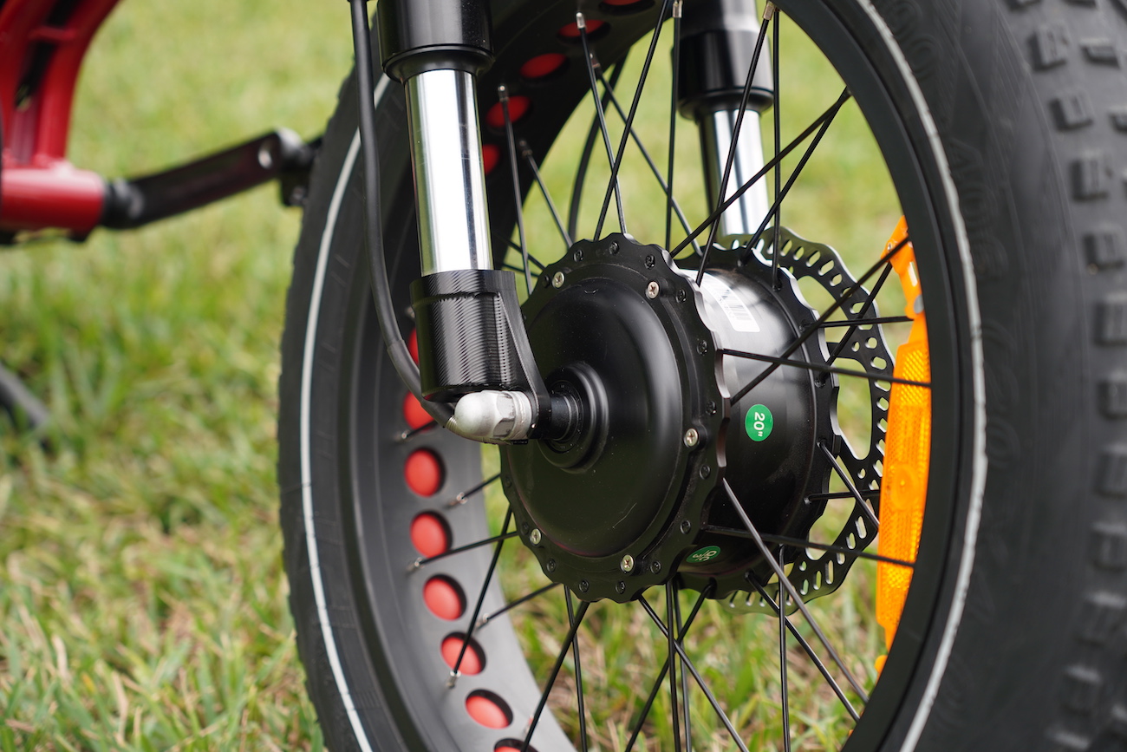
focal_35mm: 60
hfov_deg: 33.4
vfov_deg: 22.6
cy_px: 376
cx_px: 564
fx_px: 1878
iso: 100
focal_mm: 40
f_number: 2.8
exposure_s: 1/125
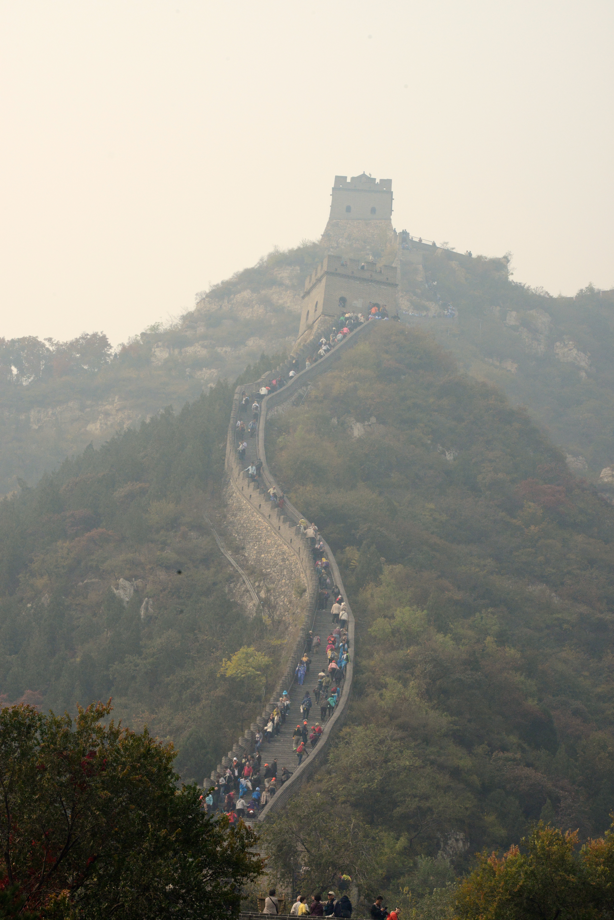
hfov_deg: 10.6
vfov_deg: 15.8
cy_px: 460
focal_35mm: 130
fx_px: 3323
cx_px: 307
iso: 1600
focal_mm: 130
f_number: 16
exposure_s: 1/1000
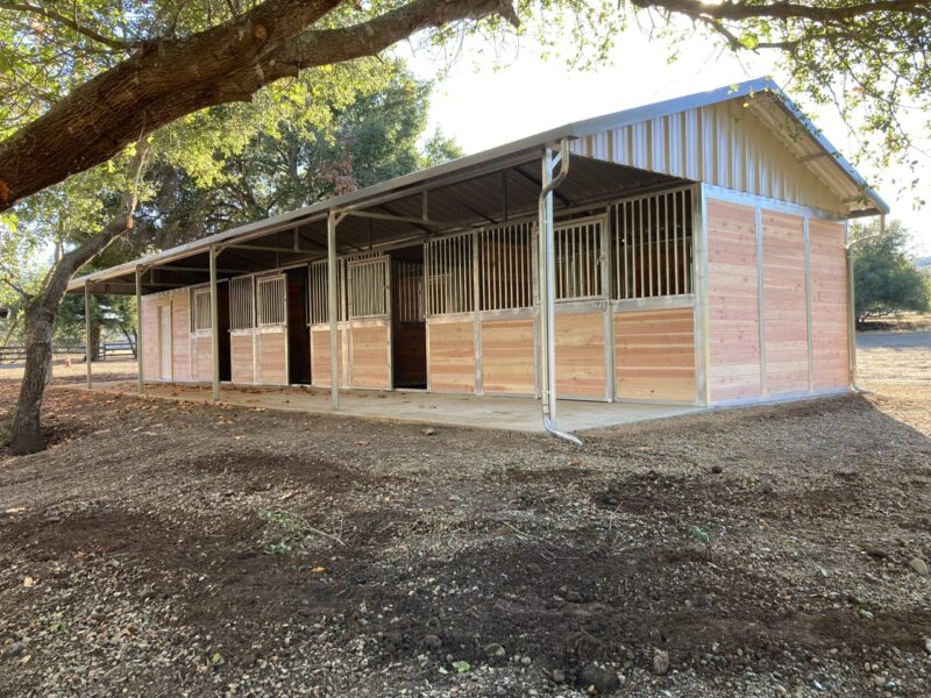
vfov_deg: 49.7
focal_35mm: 28
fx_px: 753
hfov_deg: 63.4
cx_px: 466
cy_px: 349
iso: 25
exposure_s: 1/121
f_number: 1.8
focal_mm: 3.99
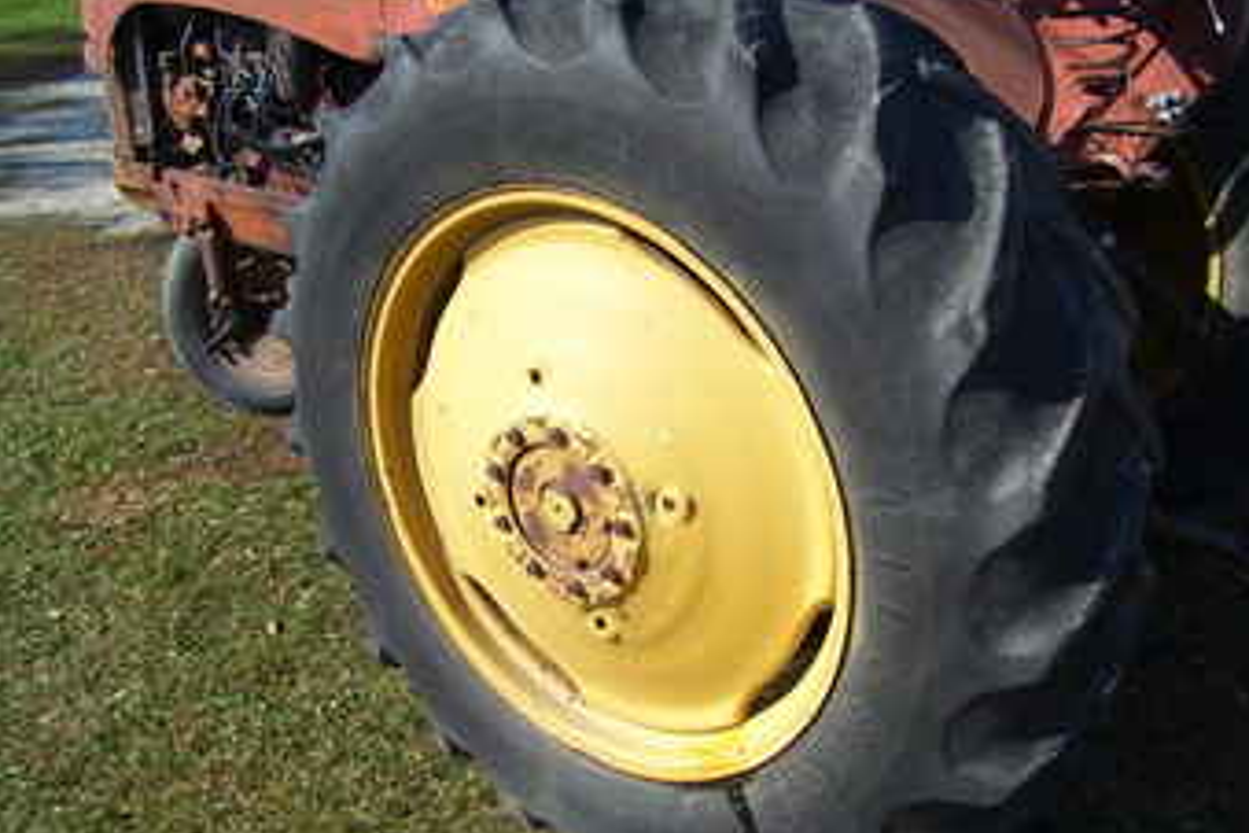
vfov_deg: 34.2
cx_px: 630
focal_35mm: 39
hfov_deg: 49.6
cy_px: 431
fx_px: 1353
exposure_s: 1/350
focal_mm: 6
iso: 80
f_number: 4.8
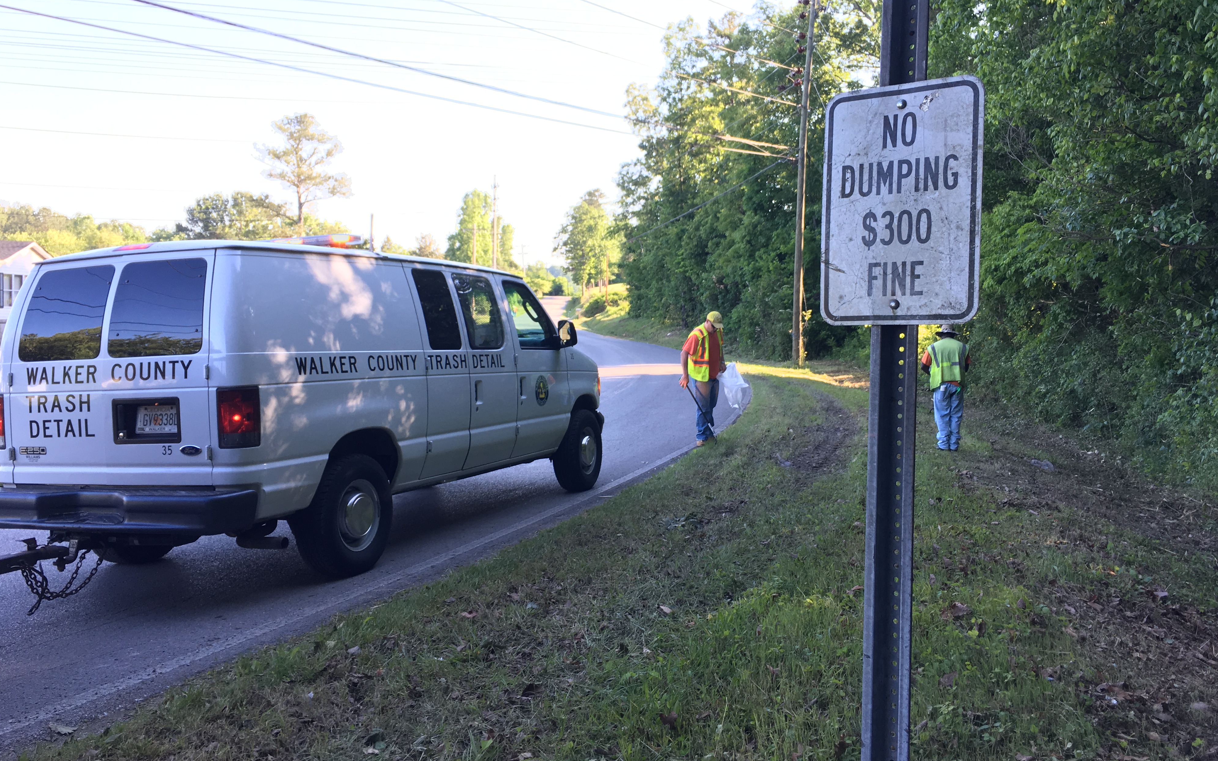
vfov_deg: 40.6
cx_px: 610
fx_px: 1029
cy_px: 341
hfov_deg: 61.2
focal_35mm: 31
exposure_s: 1/120
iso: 32
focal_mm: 4.15
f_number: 2.2
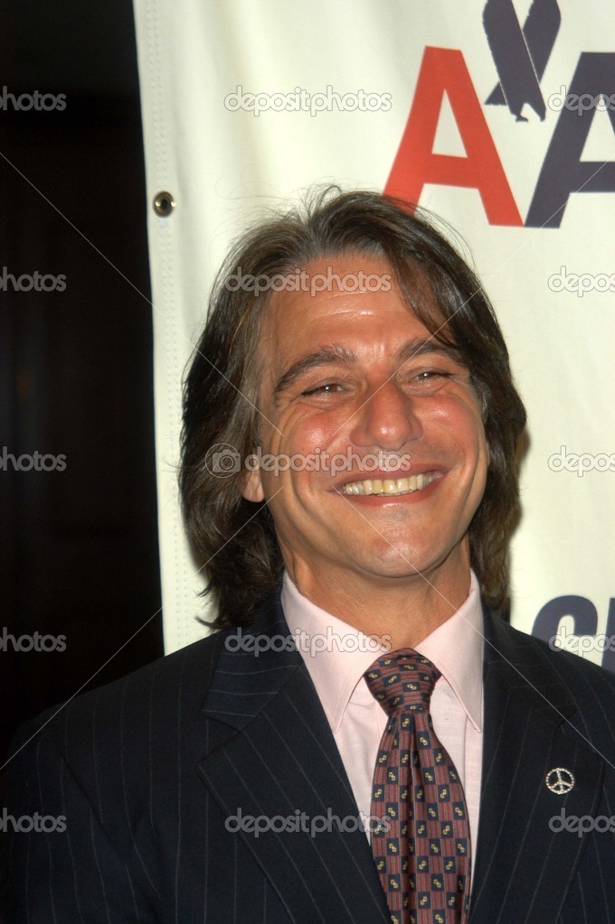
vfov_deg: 17.1
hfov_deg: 11.4
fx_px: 3081
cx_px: 308
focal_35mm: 120
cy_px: 462
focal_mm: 80
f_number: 5.6
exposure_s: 1/180
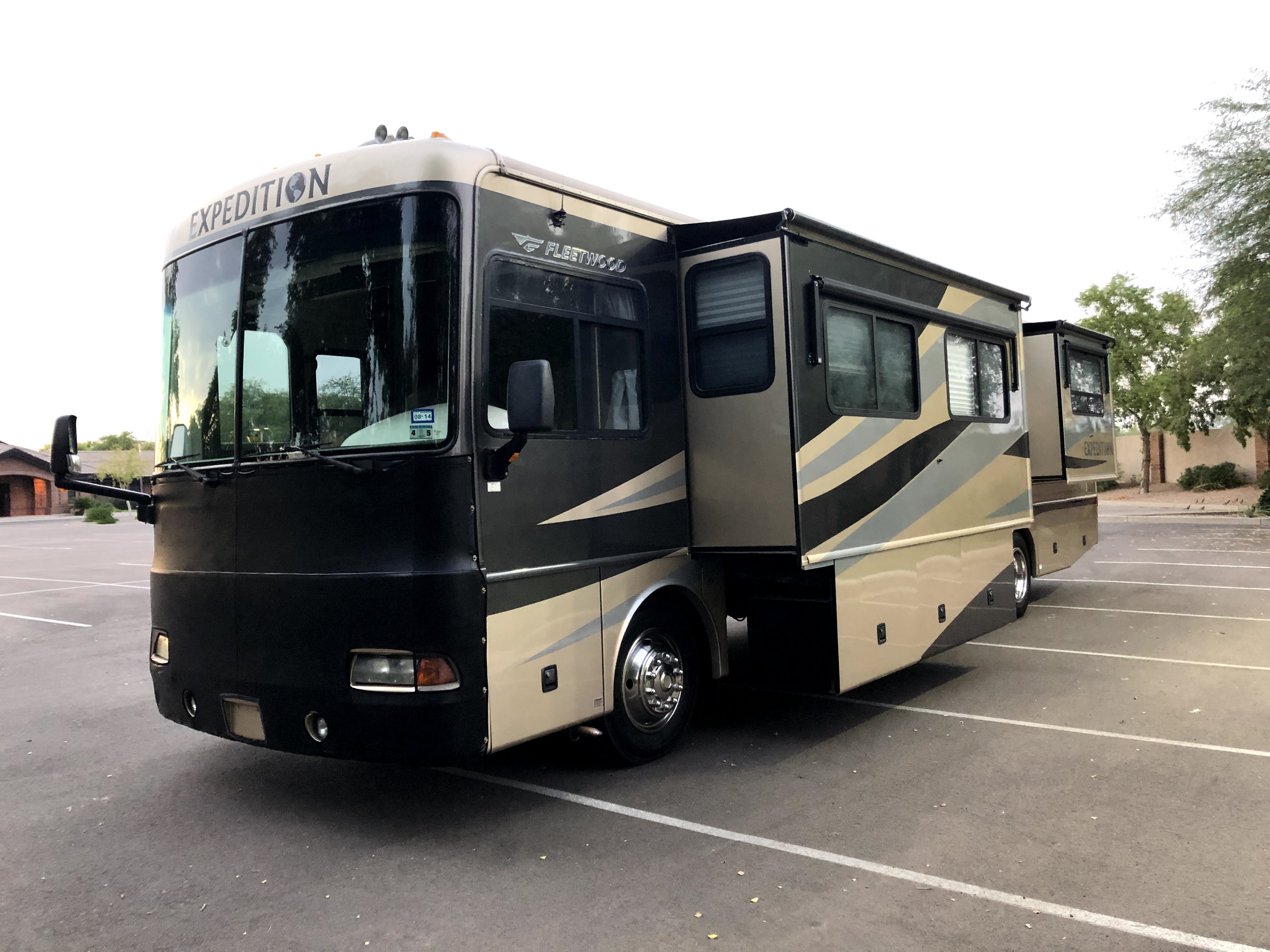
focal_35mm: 28
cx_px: 635
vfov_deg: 49.7
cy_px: 476
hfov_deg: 63.4
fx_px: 1027
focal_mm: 4
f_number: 1.8
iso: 50
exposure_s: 1/15
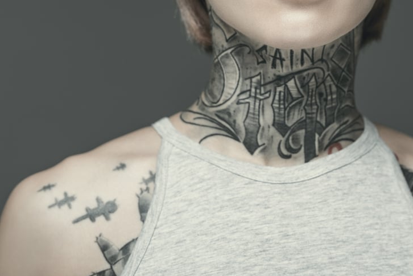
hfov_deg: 9.1
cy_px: 117
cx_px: 193
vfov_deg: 6.1
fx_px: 2606
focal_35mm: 227
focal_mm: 165
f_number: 6.3
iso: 125
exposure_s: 1/200
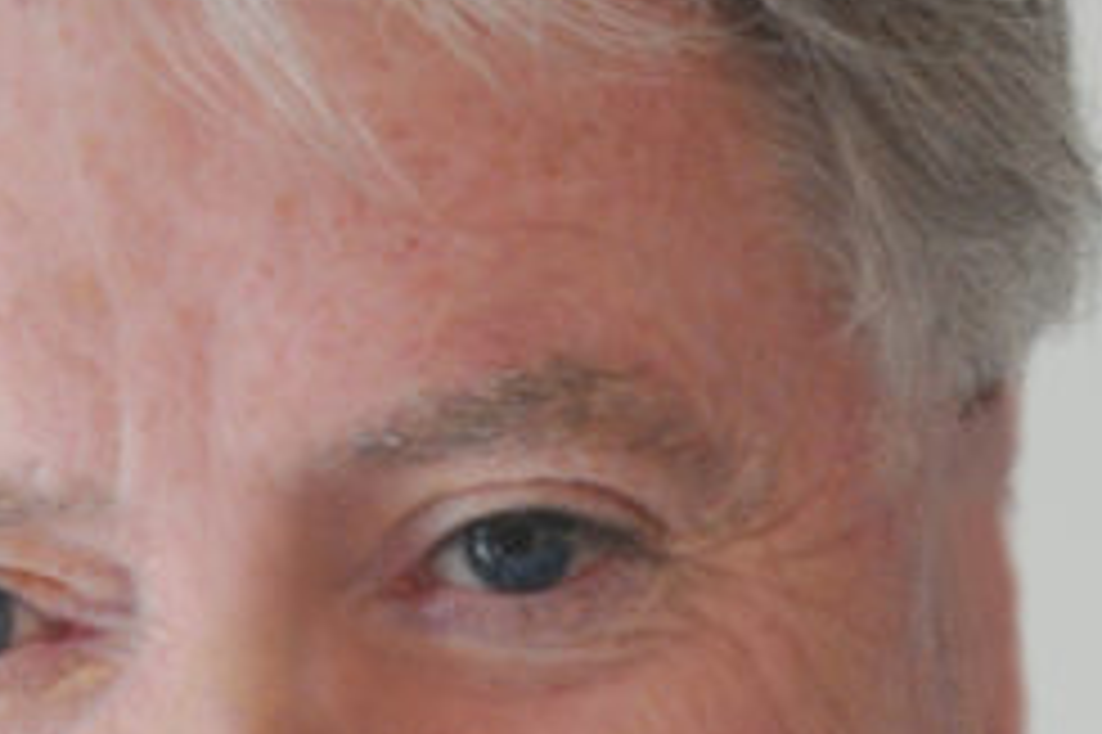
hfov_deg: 2.9
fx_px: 22086
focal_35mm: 722
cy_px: 1558
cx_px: 274
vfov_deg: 1.9
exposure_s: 1/60
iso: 800
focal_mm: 102
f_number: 4.5
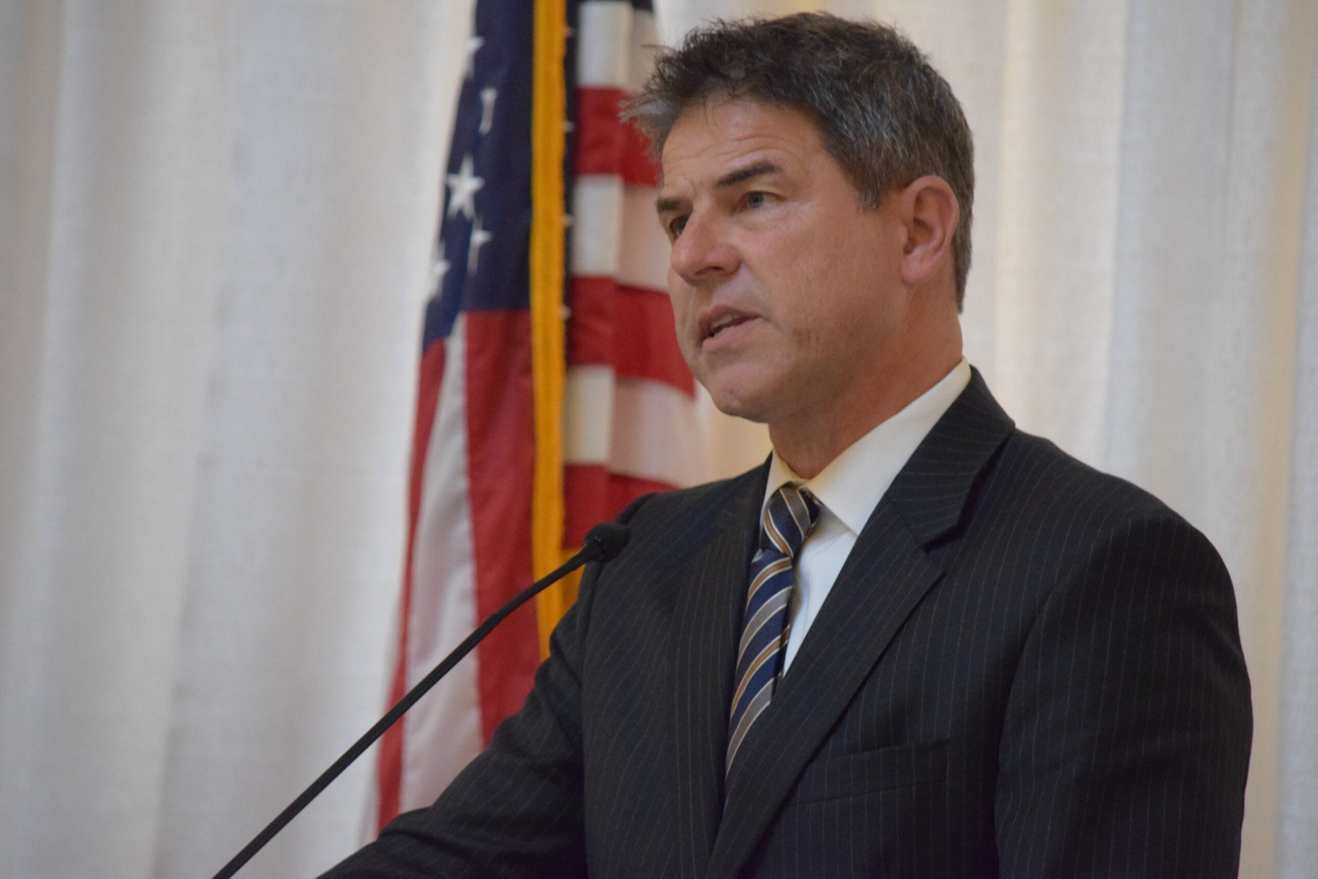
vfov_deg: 4.4
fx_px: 11532
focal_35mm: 315
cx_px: 659
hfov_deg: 6.5
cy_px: 440
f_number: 5.3
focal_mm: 210
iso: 6400
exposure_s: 1/100
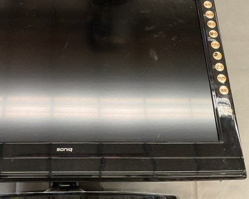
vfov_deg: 34.9
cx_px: 63
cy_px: 87
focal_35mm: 43
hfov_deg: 41.6
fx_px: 317
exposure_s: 1/60
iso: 125
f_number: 1.8
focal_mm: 3
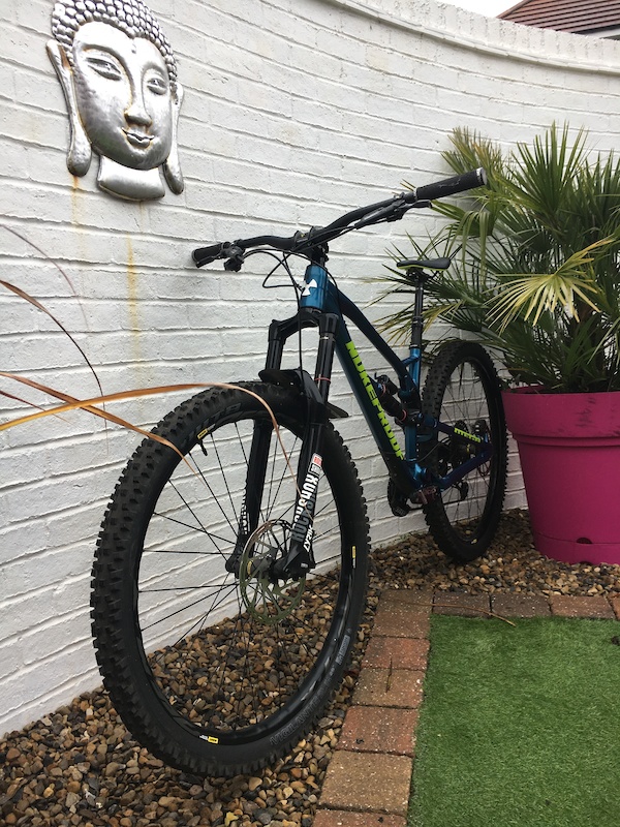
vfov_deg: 61.7
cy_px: 414
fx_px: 693
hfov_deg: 48.2
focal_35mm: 29
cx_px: 310
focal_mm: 4.15
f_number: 2.2
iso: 25
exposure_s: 1/134
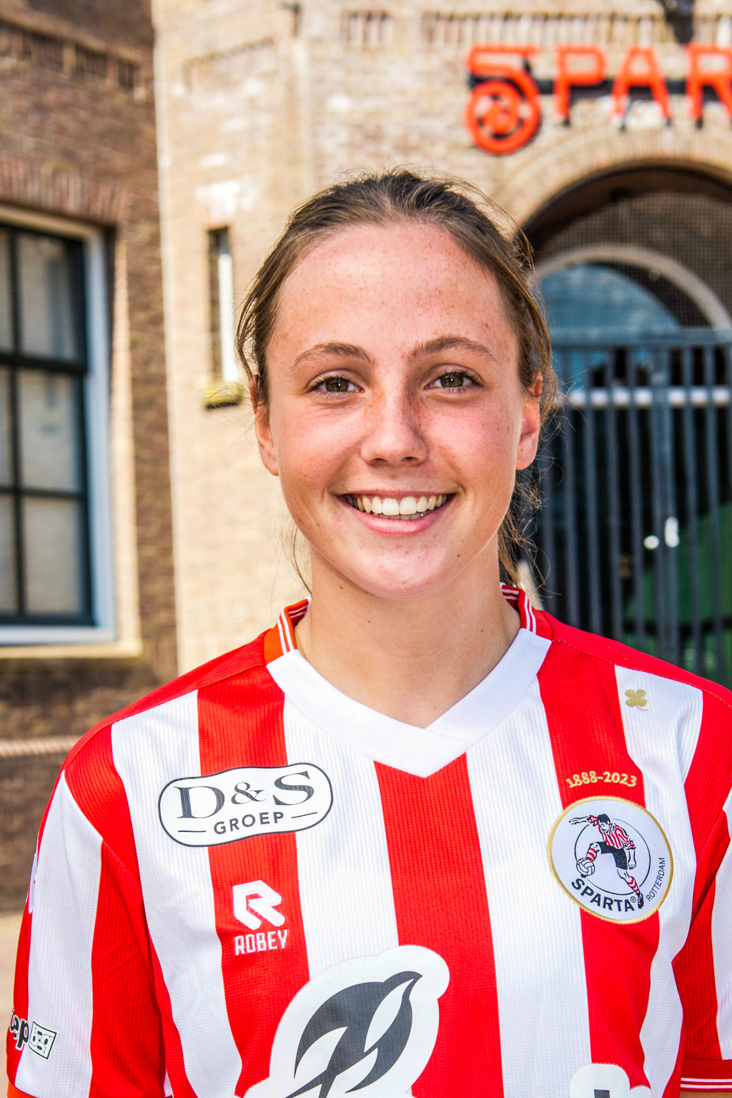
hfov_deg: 23.7
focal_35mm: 57
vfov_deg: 34.9
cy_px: 683
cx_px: 440
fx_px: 1739
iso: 125
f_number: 5.6
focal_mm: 44
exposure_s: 1/320
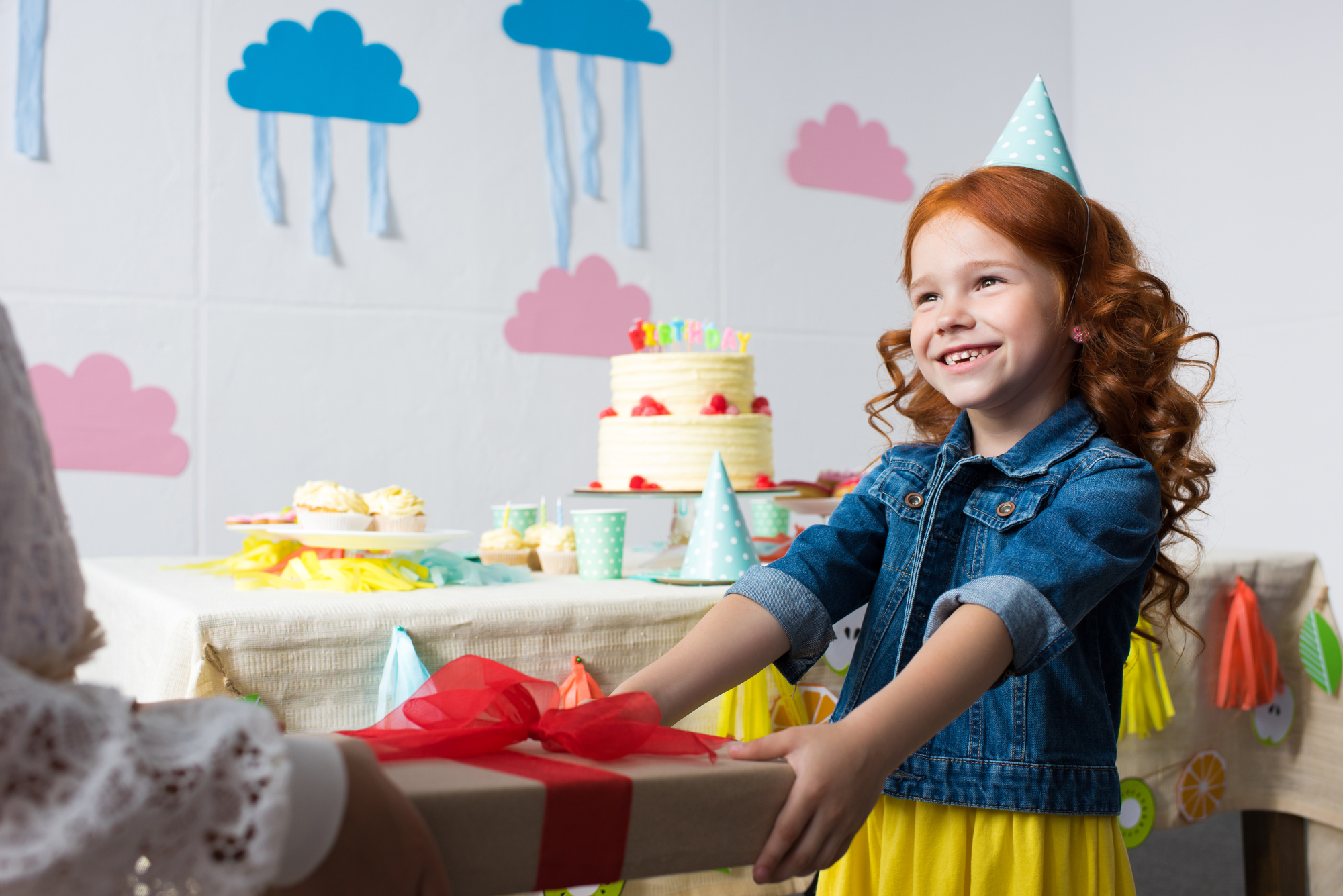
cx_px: 672
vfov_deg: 37.9
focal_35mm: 35
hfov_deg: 54.4
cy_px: 448
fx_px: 1306
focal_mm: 35
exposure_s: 1/160
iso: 250
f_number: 4.5
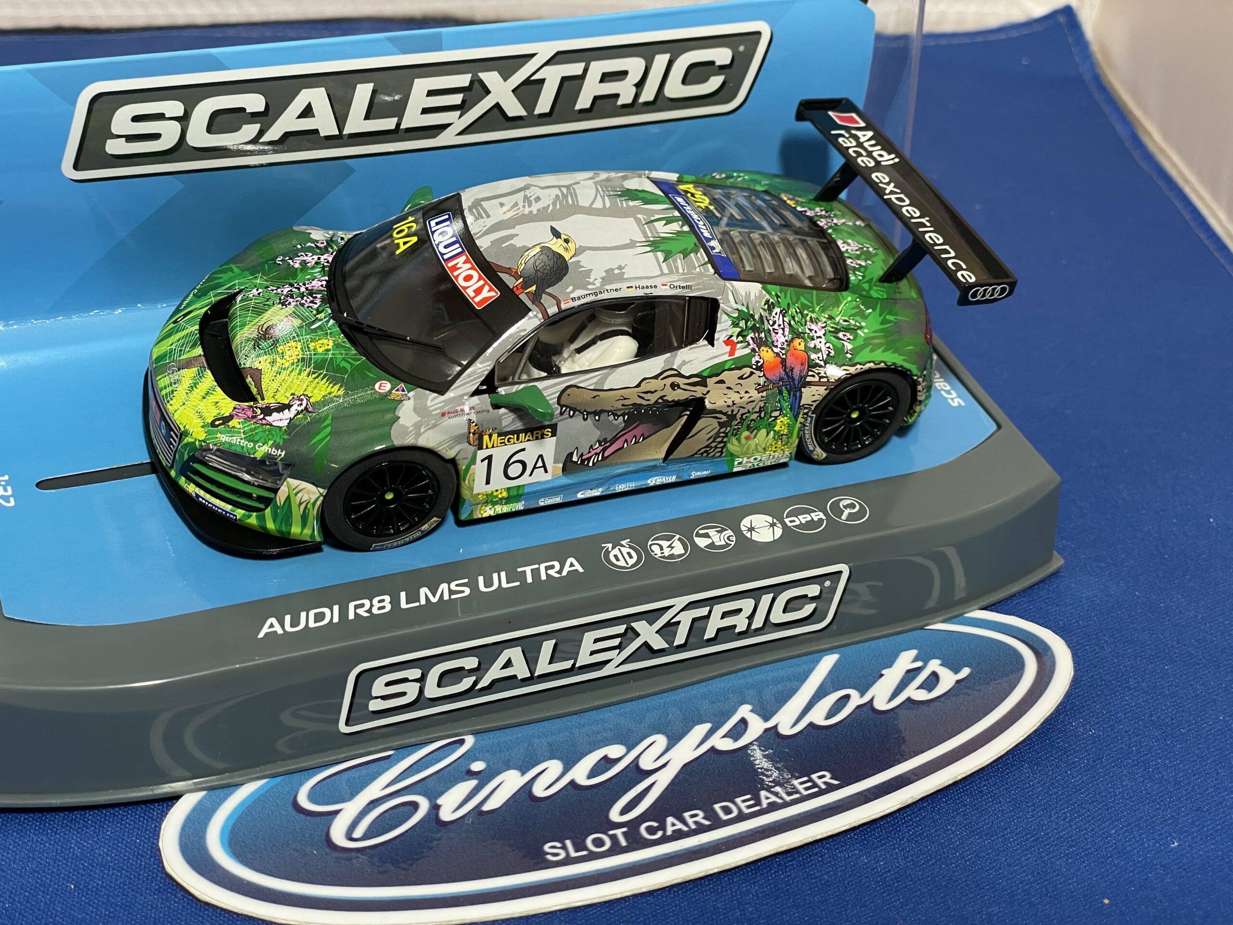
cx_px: 616
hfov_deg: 36.8
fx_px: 1852
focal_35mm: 52
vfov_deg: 28.0
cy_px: 462
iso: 160
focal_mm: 6
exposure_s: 1/60
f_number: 2
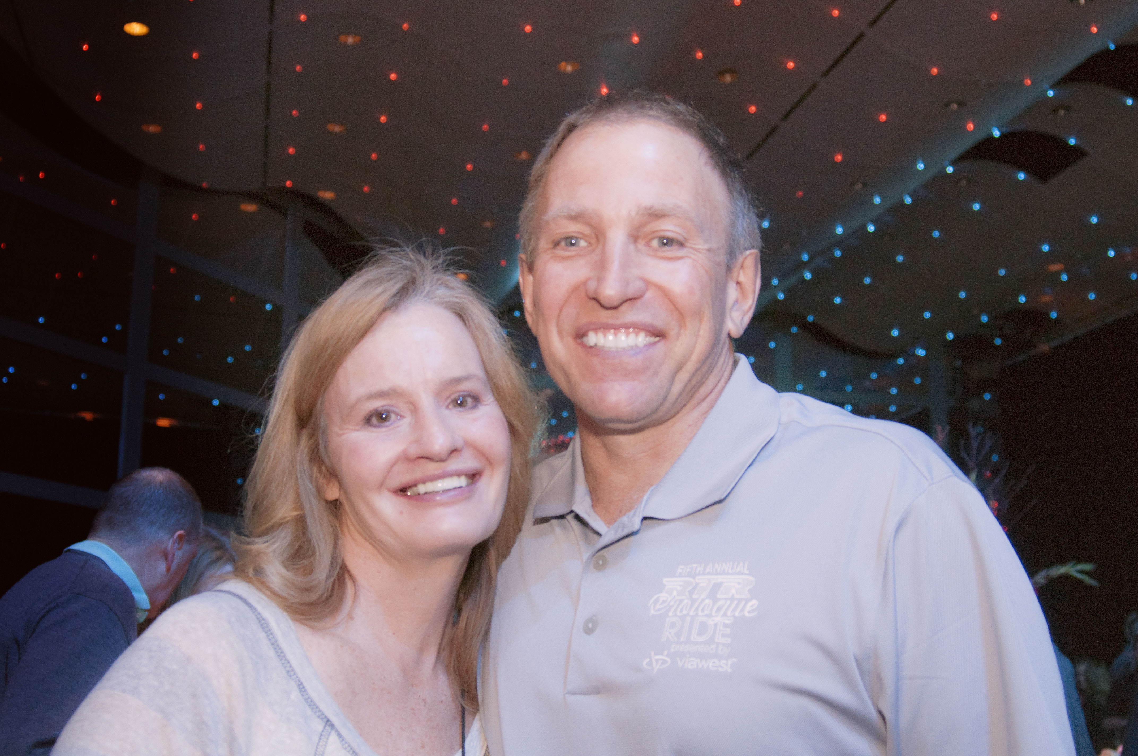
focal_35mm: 46
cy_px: 378
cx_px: 569
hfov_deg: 42.4
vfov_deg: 28.9
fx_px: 1468
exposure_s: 1/60
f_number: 4.5
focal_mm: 31
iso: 200
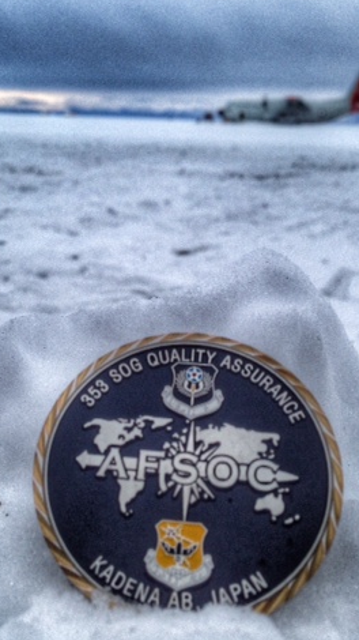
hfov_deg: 24.4
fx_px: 830
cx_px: 143
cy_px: 315
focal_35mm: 49
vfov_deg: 42.1
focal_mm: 4.12
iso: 50
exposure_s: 1/951
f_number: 2.4
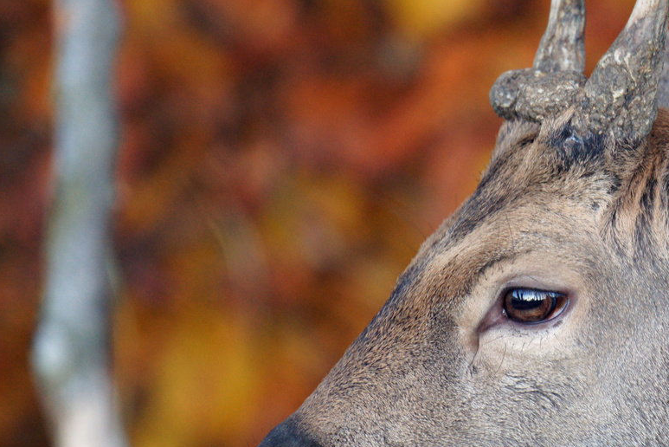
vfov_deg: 1.6
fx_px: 15578
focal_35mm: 838
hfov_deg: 2.5
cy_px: 204
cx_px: 629
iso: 800
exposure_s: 1/160
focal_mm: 400
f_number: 5.6
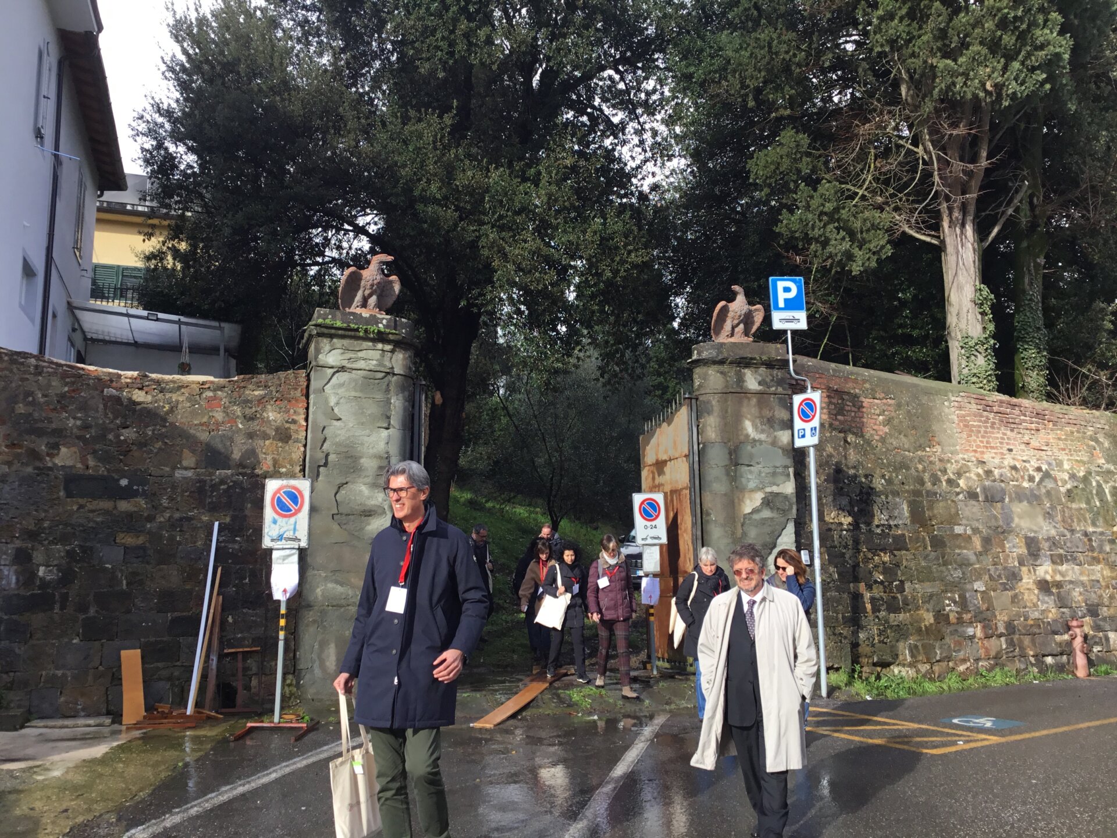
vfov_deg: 45.4
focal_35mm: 31
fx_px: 1000
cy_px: 419
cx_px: 558
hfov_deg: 58.4
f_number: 2.4
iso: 25
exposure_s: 1/422
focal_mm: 3.3
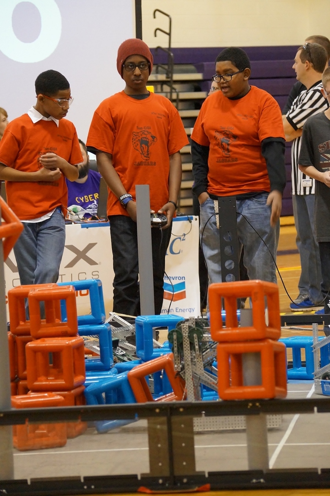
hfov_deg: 10.1
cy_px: 248
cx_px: 165
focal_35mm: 135
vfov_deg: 15.2
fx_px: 1858
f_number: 4.5
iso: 3200
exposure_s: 1/60
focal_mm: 90
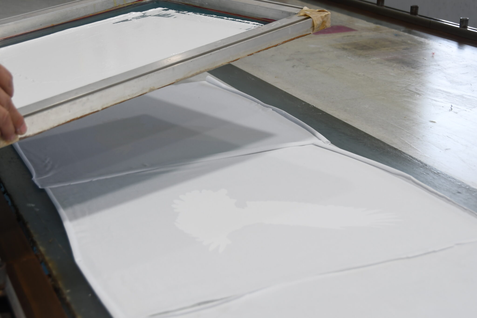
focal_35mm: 62
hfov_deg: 32.4
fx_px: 821
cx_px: 238
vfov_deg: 21.9
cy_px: 159
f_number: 5
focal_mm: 31
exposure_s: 1/100
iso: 250
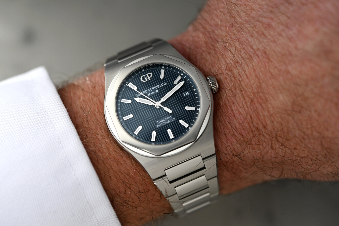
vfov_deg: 22.6
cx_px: 170
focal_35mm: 60
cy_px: 113
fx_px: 565
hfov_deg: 33.4
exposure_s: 1/2000
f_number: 5
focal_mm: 60
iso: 400
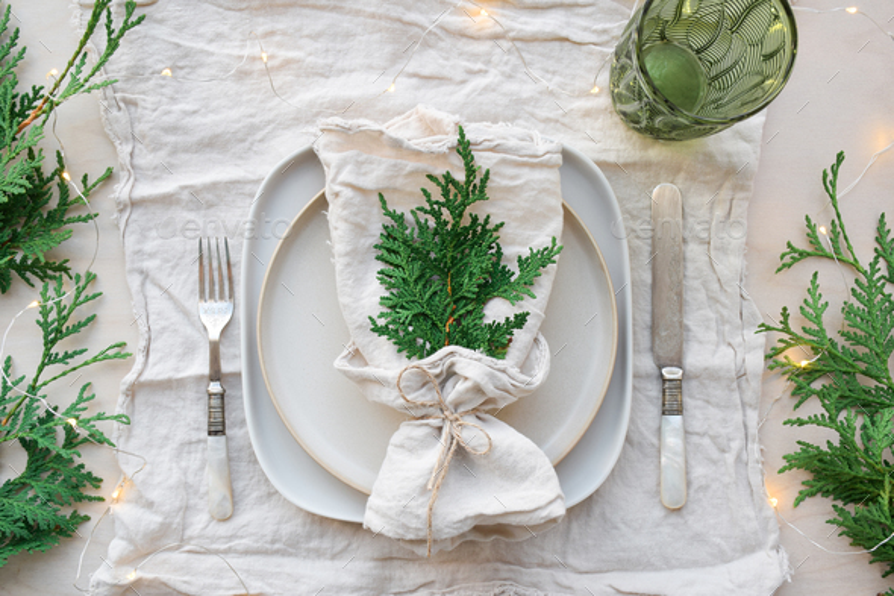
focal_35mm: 48
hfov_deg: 41.1
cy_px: 298
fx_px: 1192
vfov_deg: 28.1
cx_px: 447
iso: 100
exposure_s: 1/15
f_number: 7.1
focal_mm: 32
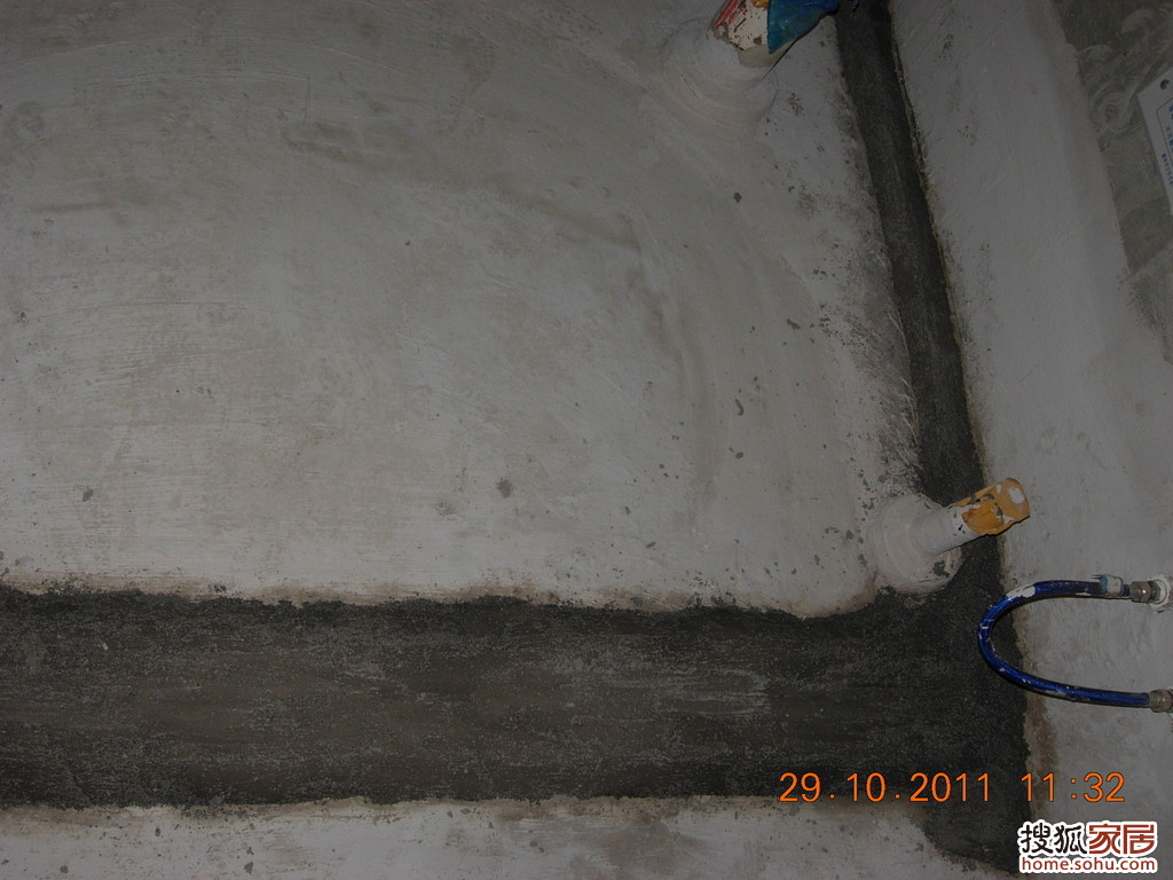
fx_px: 1220
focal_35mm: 36
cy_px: 440
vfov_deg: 39.7
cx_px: 586
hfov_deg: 51.4
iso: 50
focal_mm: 7.5
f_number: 5.4
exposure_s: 1/45.2
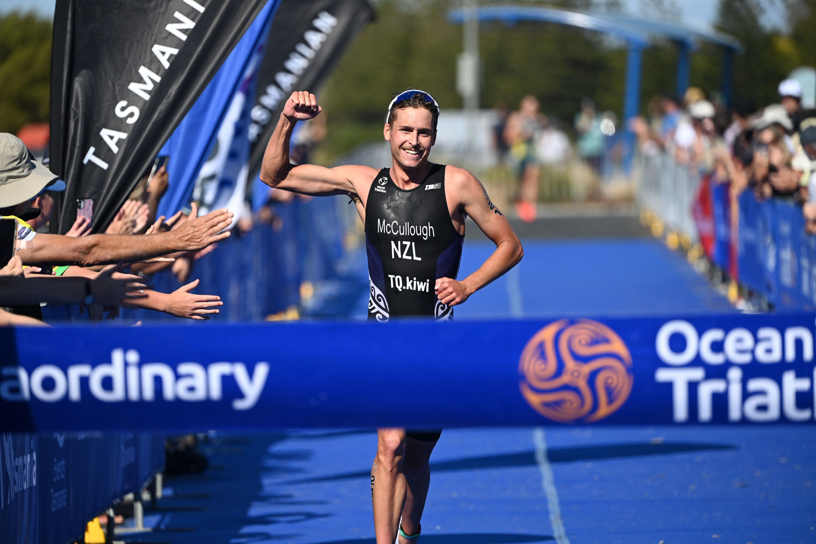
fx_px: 6120
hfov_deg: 7.6
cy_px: 272
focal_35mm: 270
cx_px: 408
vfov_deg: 5.1
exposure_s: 1/2500
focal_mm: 270
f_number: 4
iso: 200
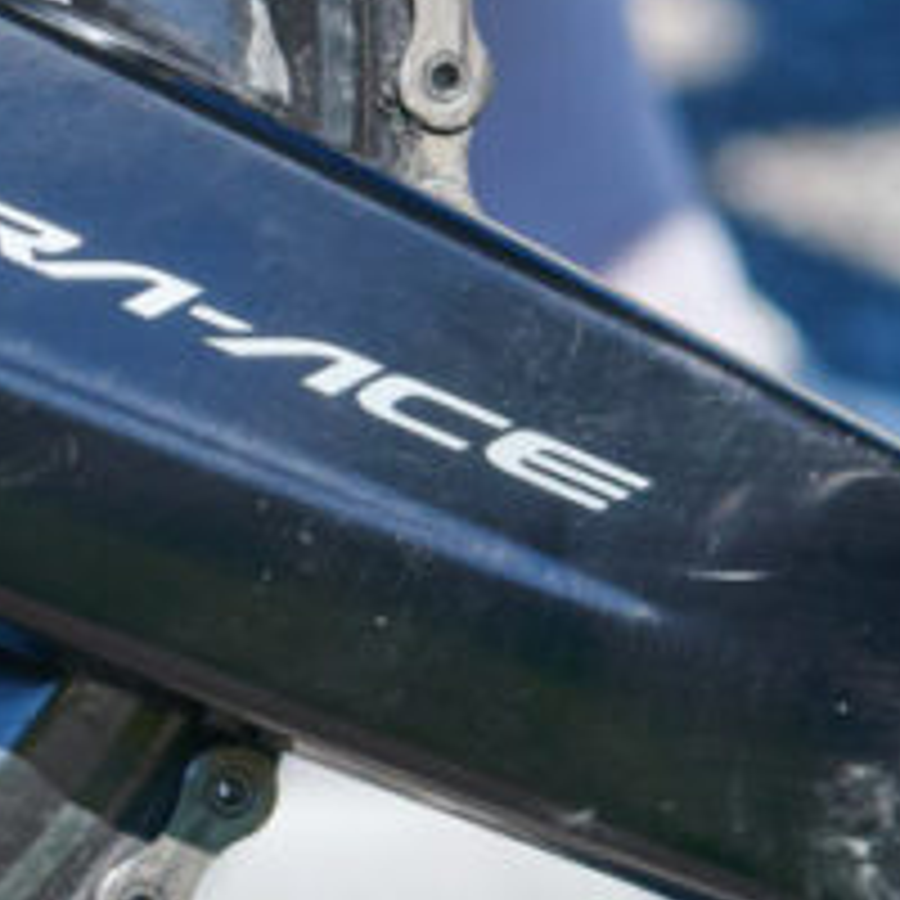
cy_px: 173
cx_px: -828
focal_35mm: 555
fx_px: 16331
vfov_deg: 3.2
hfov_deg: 3.1
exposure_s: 1/400
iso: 125
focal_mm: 85
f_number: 5.6
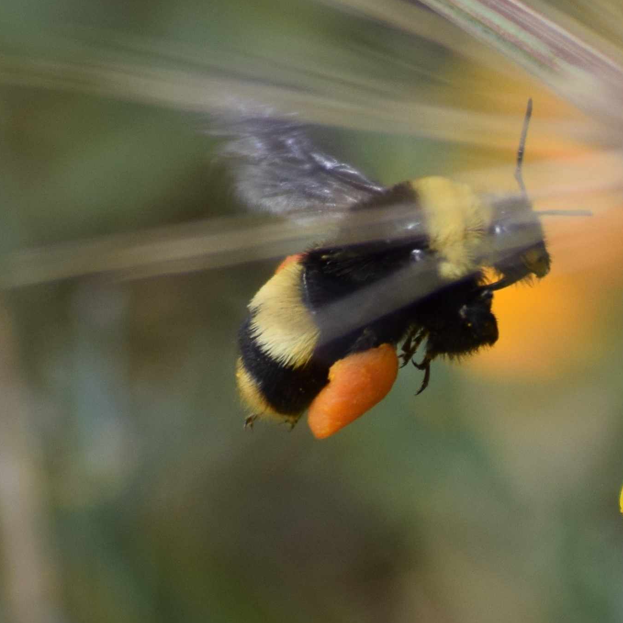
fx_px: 13887
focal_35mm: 682
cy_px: 289
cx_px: 684
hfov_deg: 2.6
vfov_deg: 2.6
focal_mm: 200
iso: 400
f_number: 5.6
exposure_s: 1/1600
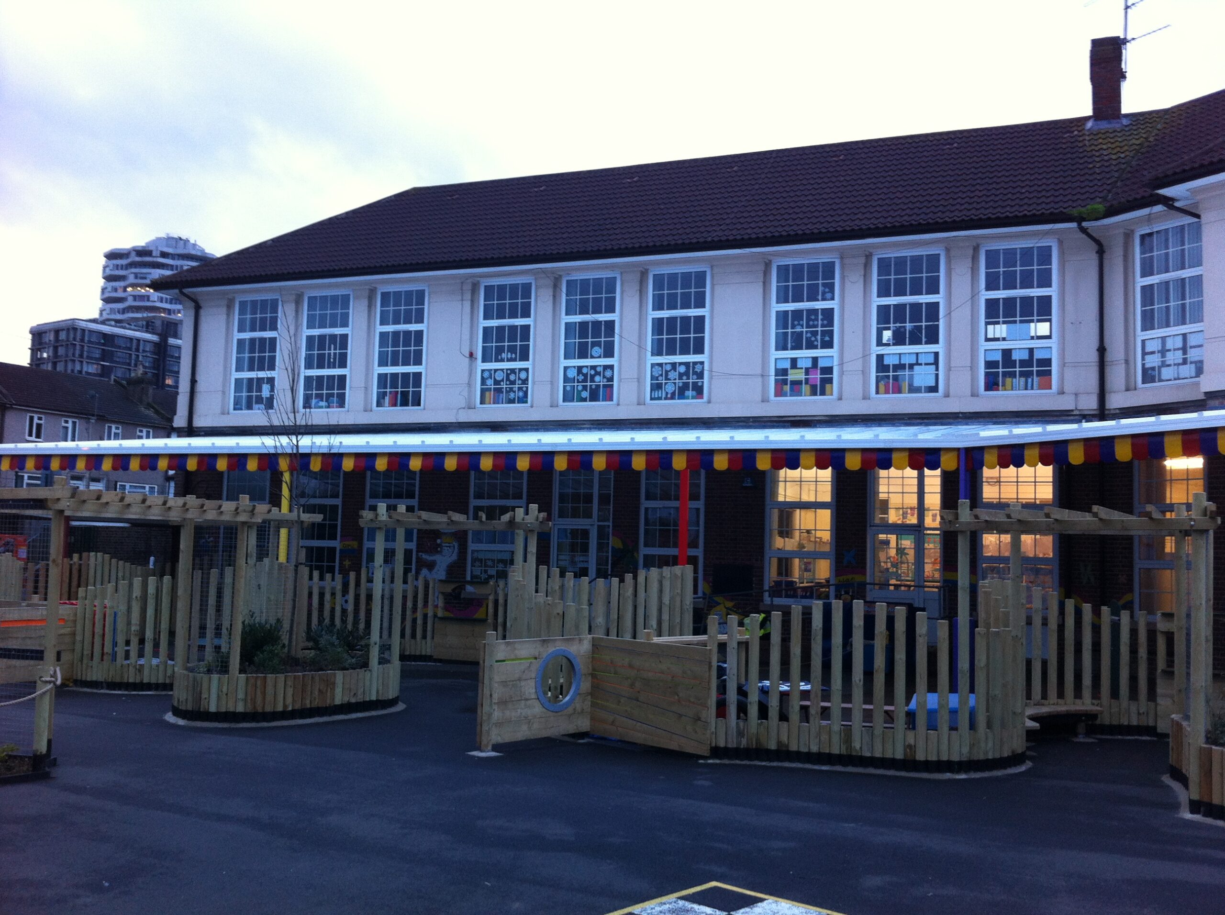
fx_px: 1237
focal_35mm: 35
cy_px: 458
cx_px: 612
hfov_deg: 52.7
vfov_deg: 40.6
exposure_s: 1/20
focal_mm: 3.85
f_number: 2.8
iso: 80
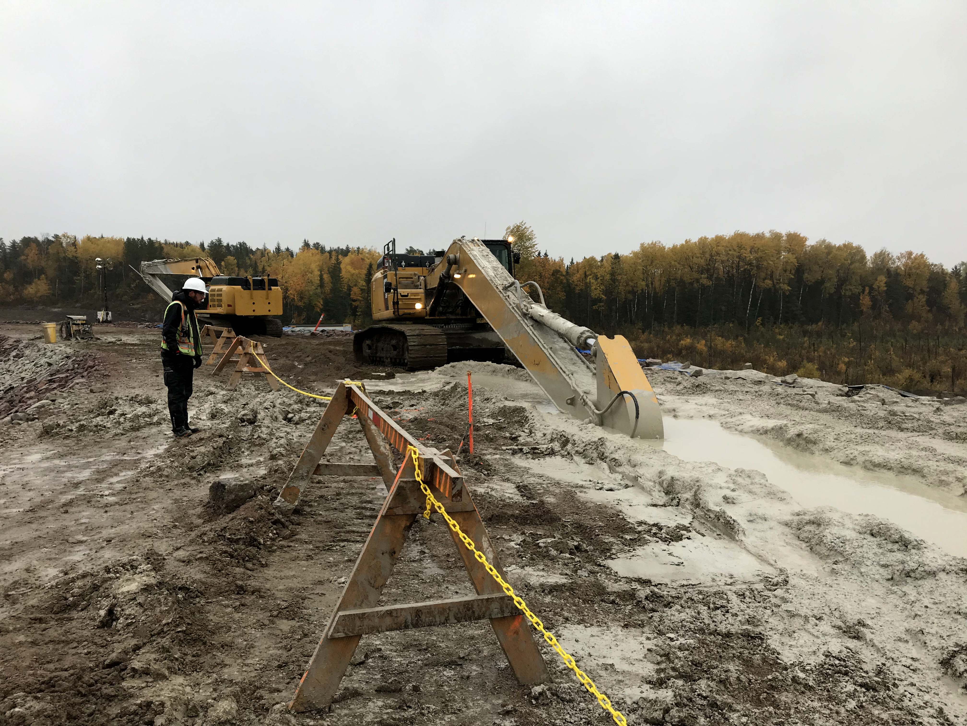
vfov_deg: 49.7
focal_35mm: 28
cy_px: 363
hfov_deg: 63.4
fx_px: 782
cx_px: 484
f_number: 1.8
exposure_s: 1/265
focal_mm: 3.99
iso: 20
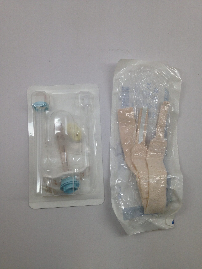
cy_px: 134
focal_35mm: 33
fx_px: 257
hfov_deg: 42.9
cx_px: 101
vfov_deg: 55.4
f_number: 2.4
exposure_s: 1/120
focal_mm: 4.12
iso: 64
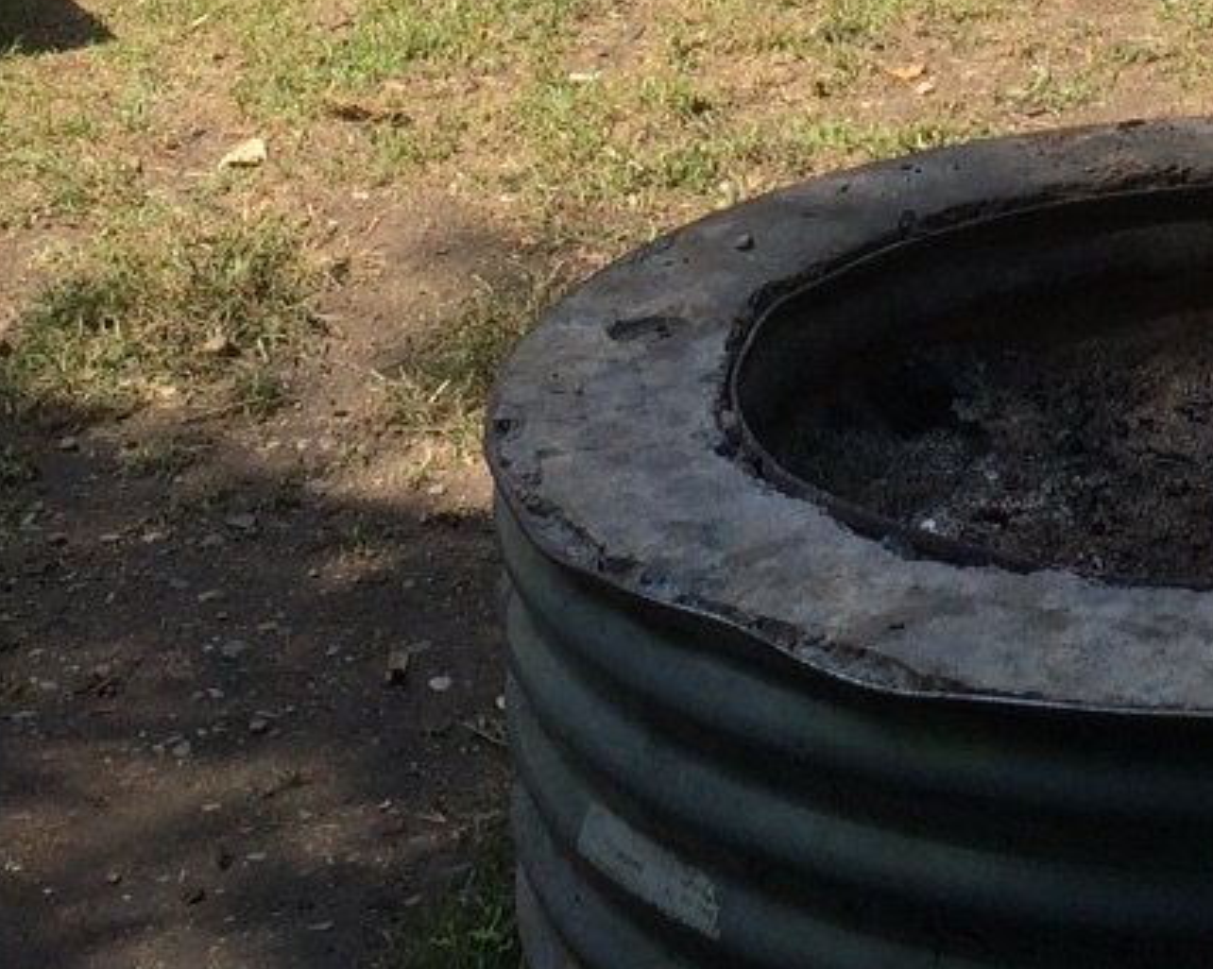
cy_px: -419
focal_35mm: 108
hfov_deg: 17.6
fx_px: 3875
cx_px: 1063
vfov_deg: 13.5
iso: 32
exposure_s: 1/912
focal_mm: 4.15
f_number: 2.2
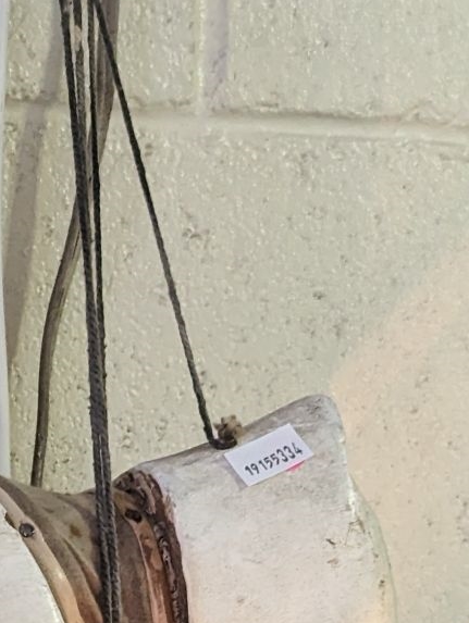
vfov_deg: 11.4
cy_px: 612
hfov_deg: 8.5
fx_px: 3083
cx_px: -280
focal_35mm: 171
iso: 208
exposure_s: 1/50
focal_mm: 6.81
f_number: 1.85
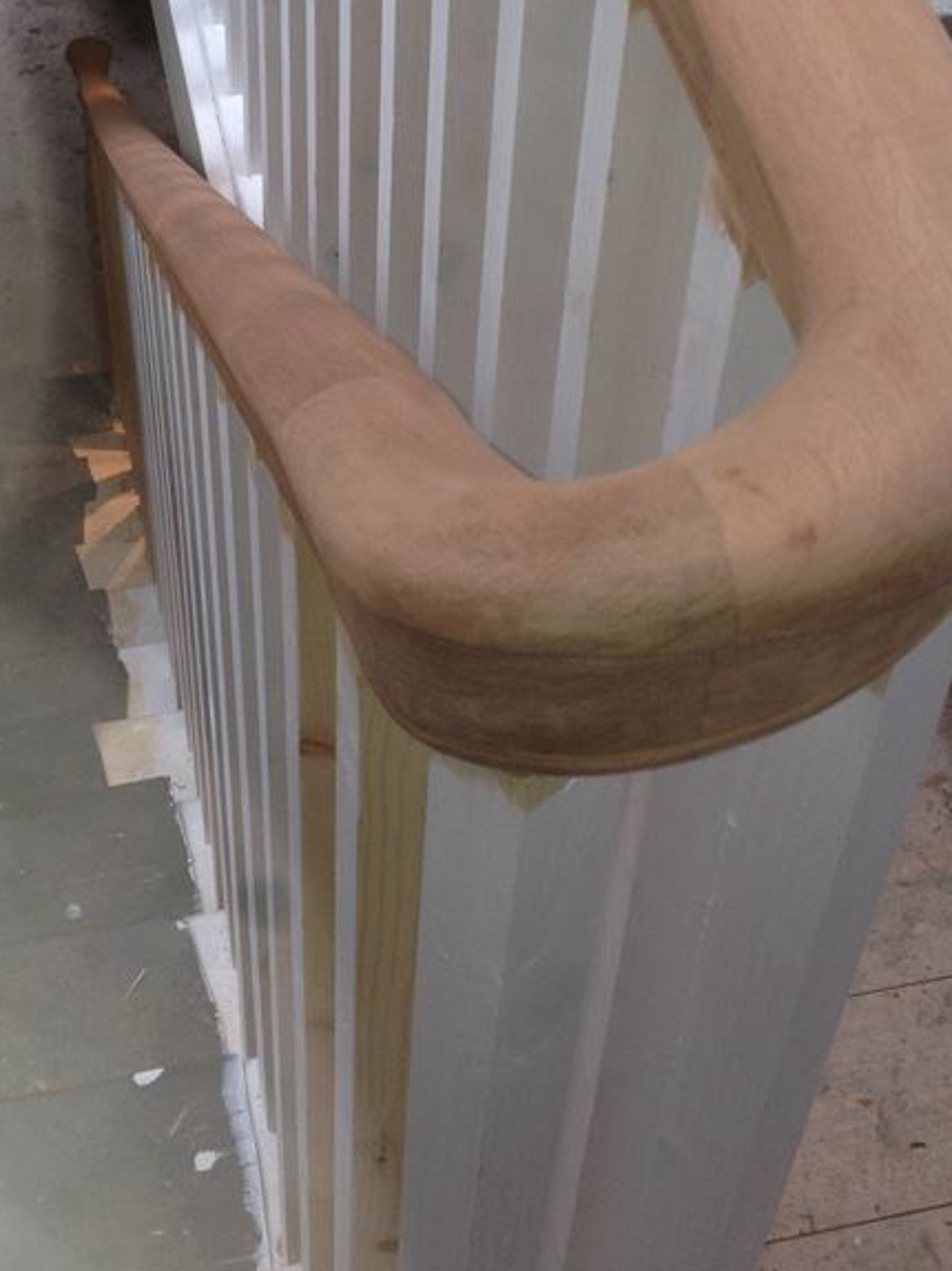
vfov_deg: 30.6
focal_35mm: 61
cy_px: 195
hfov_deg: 23.9
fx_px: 2238
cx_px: 337
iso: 50
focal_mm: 4.28
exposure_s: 1/52
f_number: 2.4
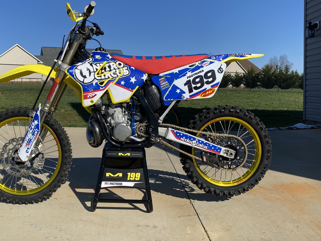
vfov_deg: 42.9
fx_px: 306
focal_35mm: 33
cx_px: 129
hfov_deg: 55.0
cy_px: 110
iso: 32
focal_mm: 4.25
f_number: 1.8
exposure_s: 1/4132
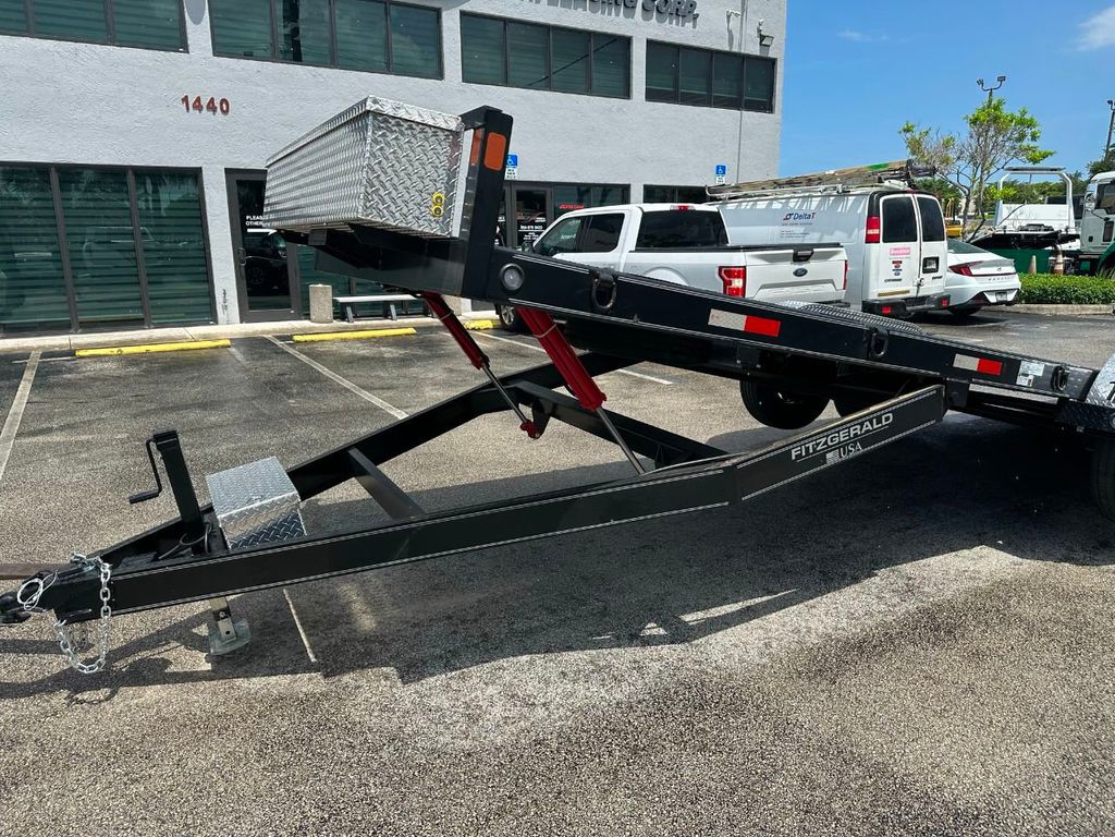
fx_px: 773
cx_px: 558
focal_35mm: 24
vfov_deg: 56.8
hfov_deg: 71.6
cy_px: 418
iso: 80
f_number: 1.78
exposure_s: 1/3597
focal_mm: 6.86
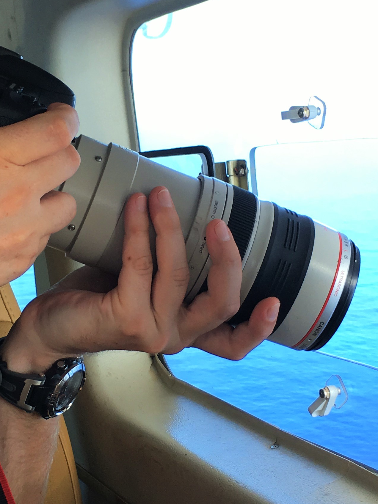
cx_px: 126
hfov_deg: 21.2
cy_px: 258
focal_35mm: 69
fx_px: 1005
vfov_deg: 28.2
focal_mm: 4.15
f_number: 2.2
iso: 25
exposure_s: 1/154
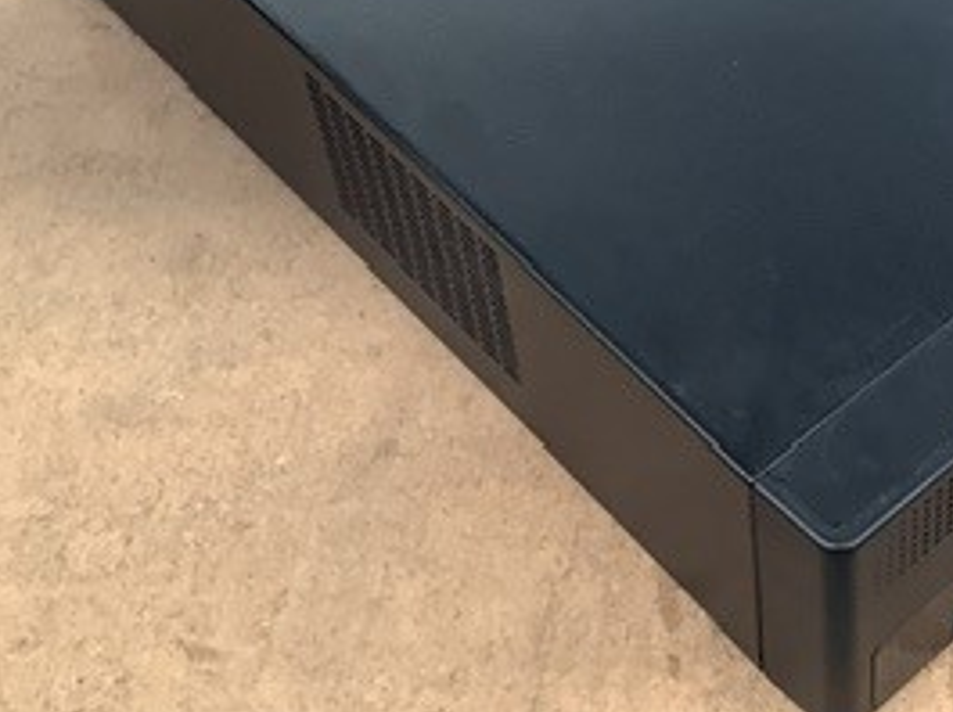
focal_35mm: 75
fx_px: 2062
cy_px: 61
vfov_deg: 19.2
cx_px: 824
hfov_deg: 25.4
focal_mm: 3.3
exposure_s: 1/60
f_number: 2.4
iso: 160
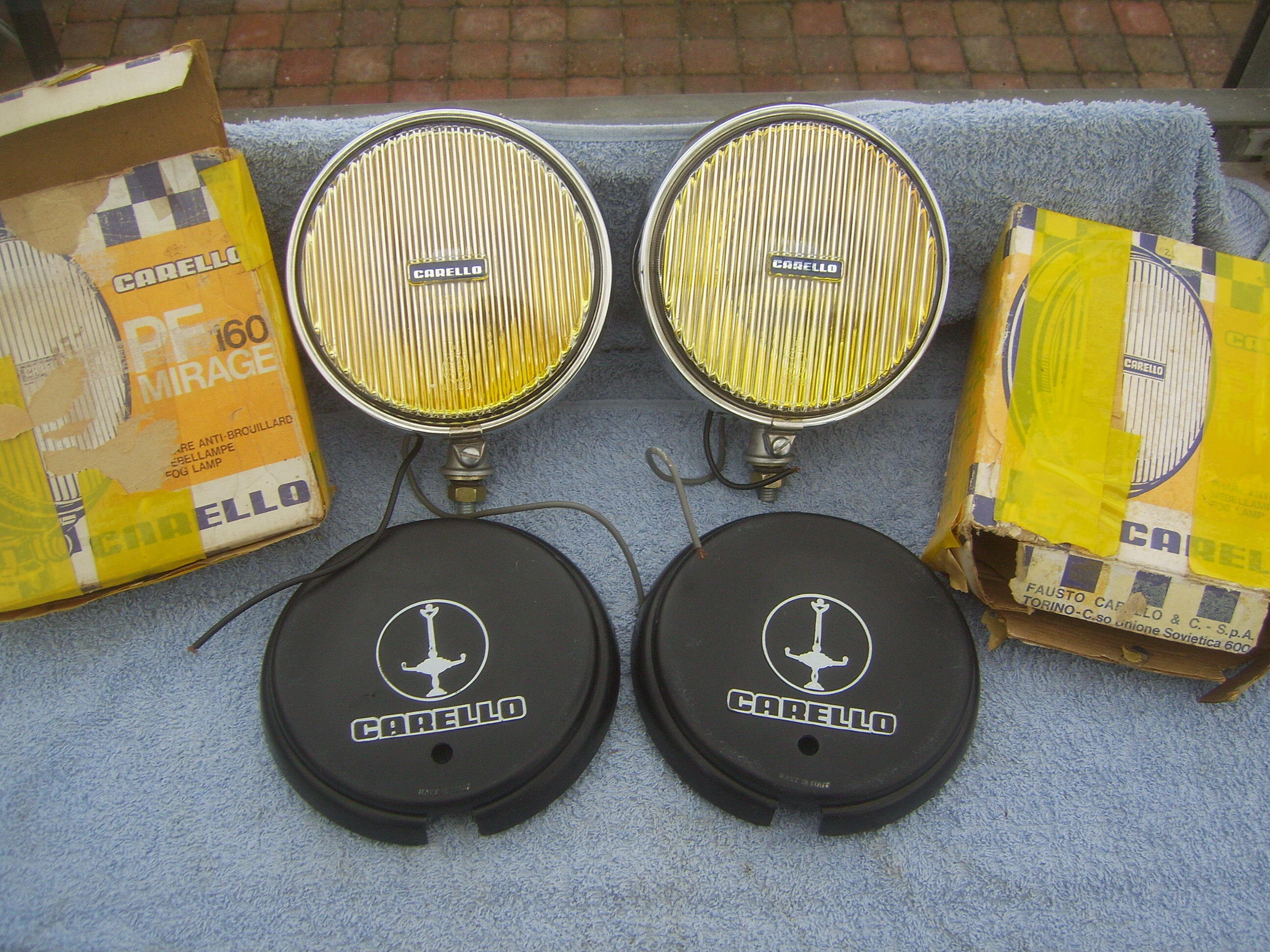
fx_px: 1394
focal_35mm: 38
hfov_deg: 49.0
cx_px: 635
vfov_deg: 37.7
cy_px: 476
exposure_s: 1/80
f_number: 2.8
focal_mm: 7.8
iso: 50
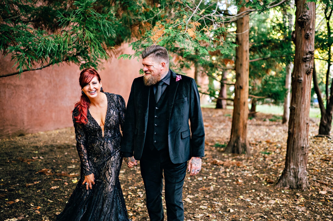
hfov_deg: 54.5
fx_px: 324
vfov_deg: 37.8
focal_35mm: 35
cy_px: 110
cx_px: 166
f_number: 1.4
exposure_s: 1/1000
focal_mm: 35
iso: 2000
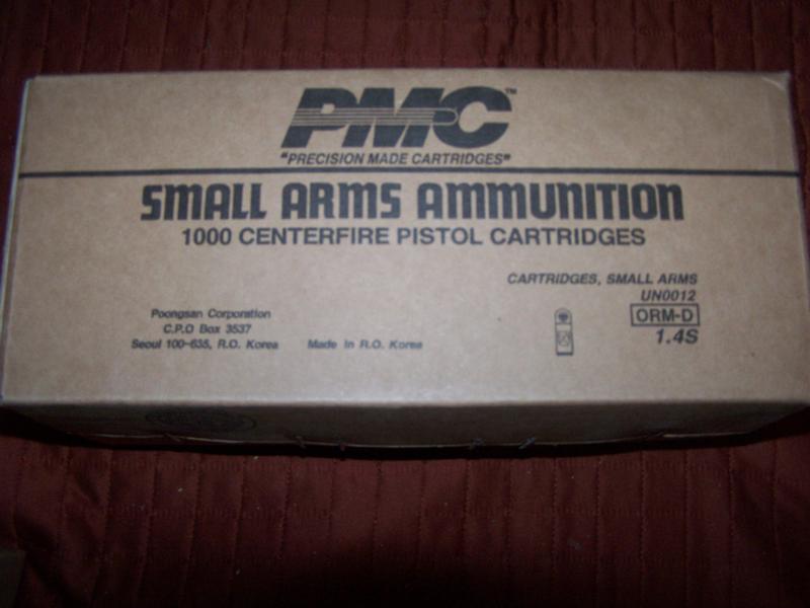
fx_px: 889
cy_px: 304
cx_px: 405
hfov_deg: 49.0
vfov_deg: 37.7
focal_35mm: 38
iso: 140
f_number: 2.8
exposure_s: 1/60
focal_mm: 6.3
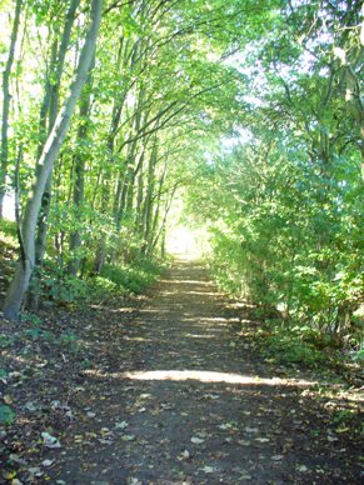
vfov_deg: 50.1
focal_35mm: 37
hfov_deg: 38.7
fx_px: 519
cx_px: 182
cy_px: 242
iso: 160
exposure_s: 1/15
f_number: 2.8
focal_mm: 6.1
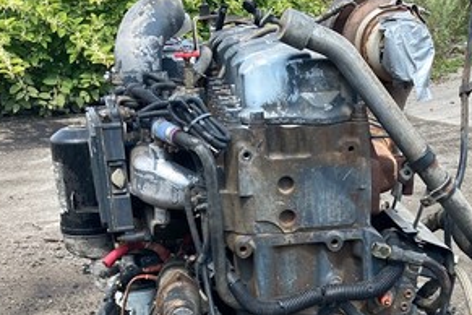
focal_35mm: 64
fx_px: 839
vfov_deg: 20.2
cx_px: 339
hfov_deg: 31.0
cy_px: 349
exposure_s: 1/421
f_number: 1.8
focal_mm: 3.99
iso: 20
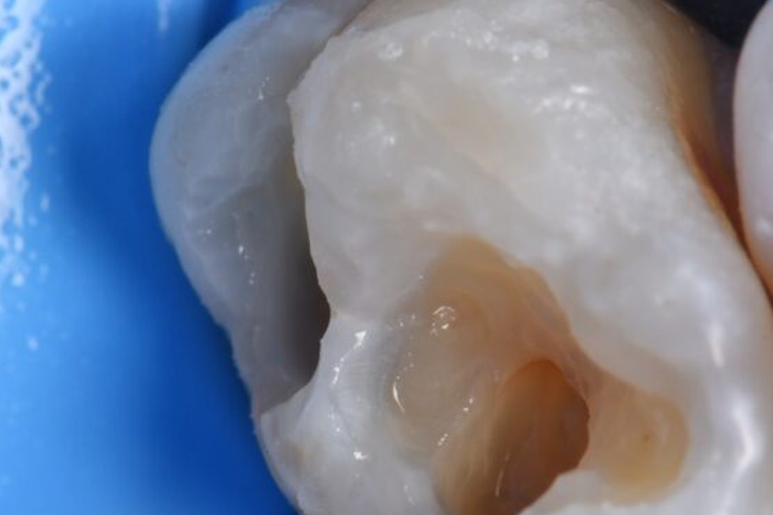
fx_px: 6202
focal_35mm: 289
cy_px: 281
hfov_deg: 7.1
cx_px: 439
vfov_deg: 4.7
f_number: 32
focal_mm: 105
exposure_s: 1/160
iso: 200
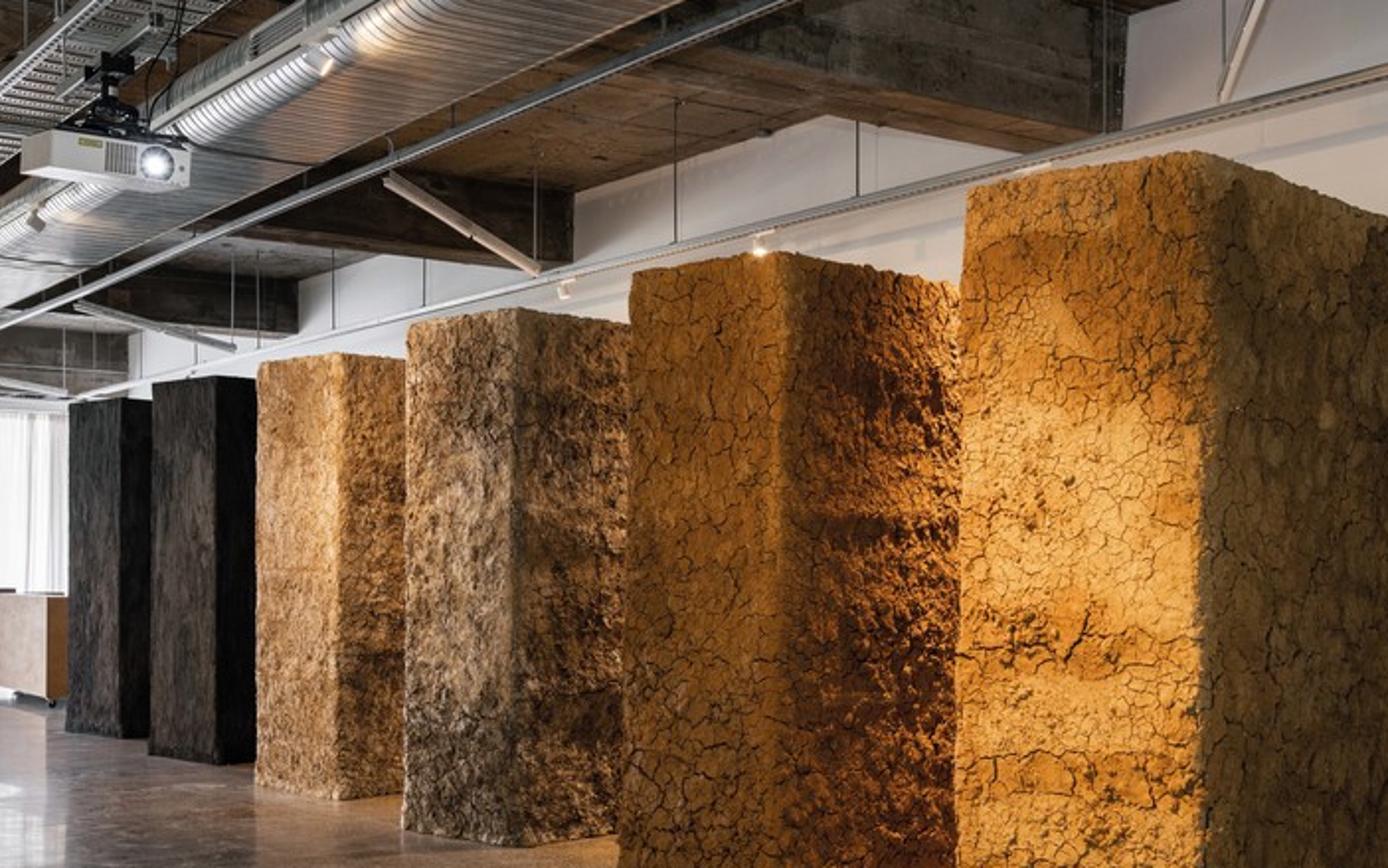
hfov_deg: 41.8
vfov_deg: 26.7
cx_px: 737
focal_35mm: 48
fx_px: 1816
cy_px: 587
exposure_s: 1/10
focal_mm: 35
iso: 400
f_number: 5.6
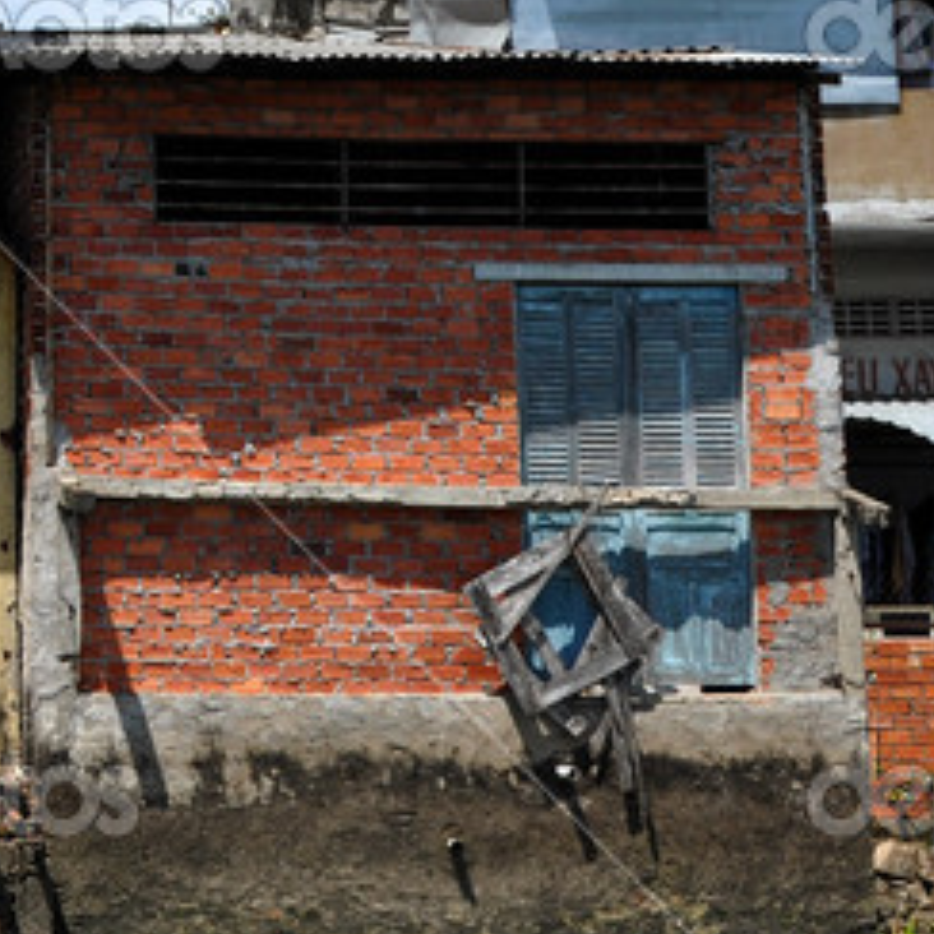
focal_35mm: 134
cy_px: 31
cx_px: -214
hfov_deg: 12.7
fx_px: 4084
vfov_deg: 12.9
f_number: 8
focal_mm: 25
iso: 200
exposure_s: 1/640
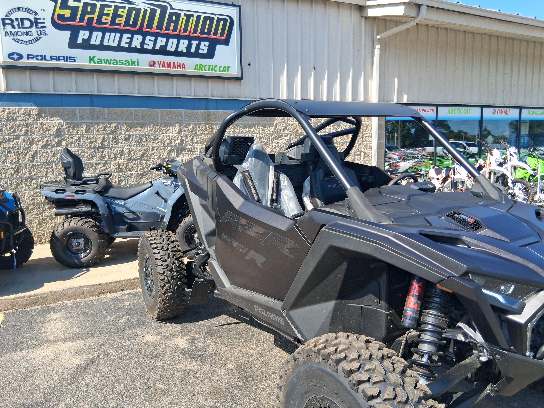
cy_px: 204
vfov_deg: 53.1
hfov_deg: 67.3
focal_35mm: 26
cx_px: 272
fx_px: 409
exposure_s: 1/346
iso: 25
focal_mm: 3.98
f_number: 1.8
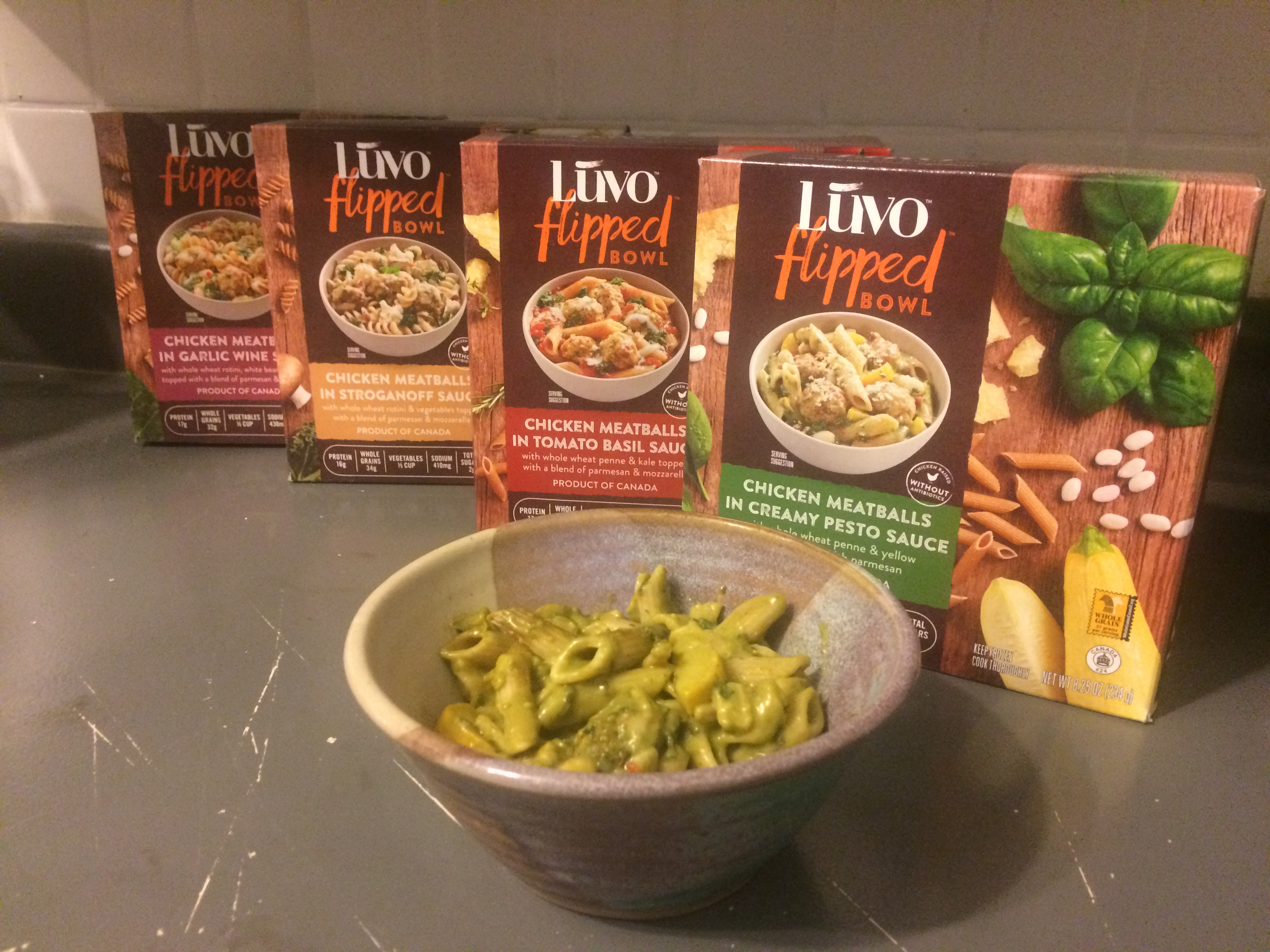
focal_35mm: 29
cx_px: 635
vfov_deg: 48.2
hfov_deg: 61.7
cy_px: 476
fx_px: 1064
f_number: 2.2
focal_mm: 4.15
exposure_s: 1/15
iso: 320
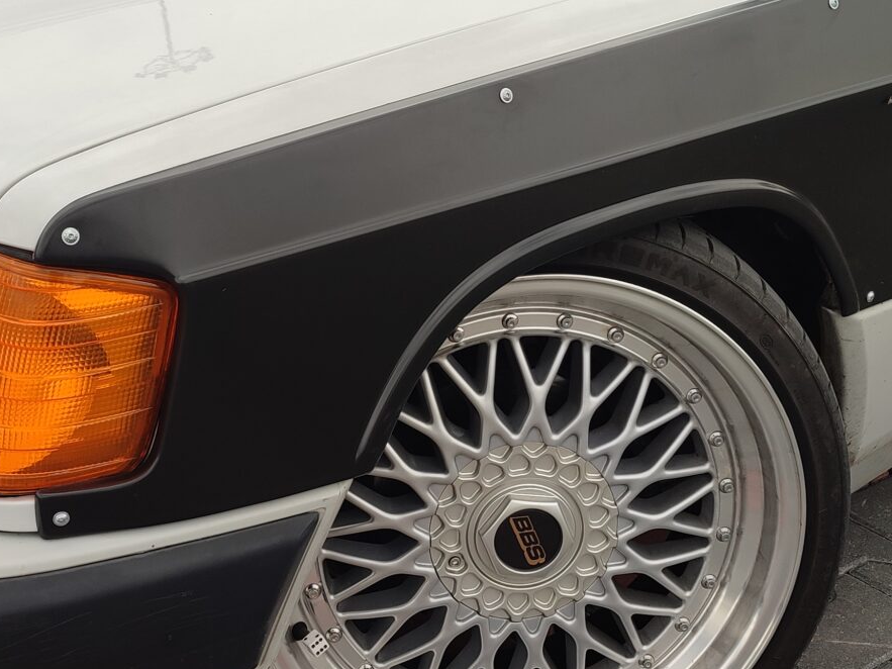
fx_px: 1494
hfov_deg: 33.2
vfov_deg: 25.2
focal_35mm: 58
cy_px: 291
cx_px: 423
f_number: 1.9
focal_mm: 6.04
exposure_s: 1/256
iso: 50
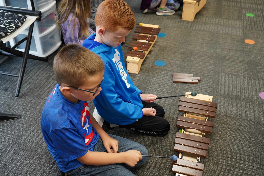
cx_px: 132
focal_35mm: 36
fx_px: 264
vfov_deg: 36.9
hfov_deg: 53.1
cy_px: 88
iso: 3200
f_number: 4
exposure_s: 1/160
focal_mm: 36
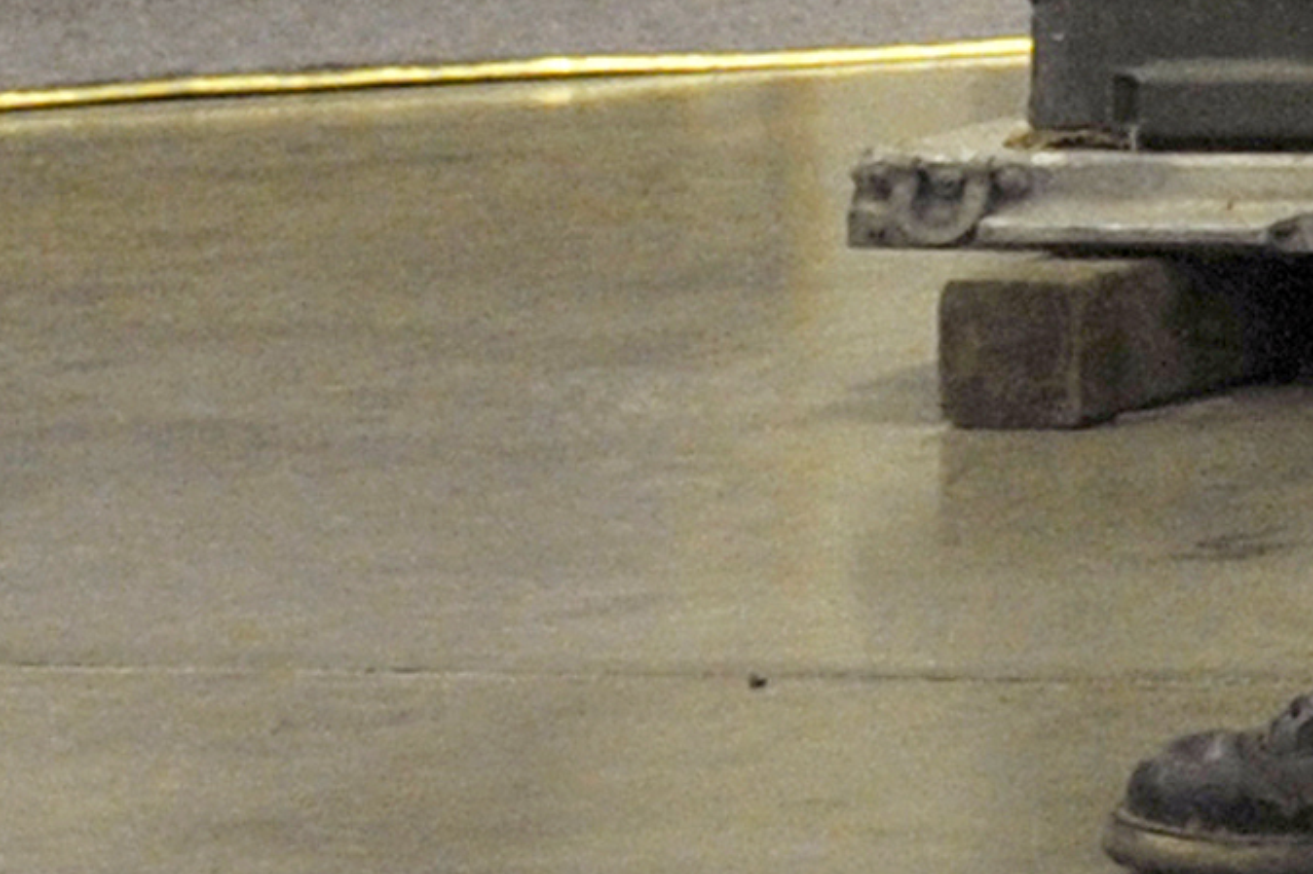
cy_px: -1119
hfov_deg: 9.6
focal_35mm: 183
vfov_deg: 7.1
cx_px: 3466
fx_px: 6672
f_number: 3.5
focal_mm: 29
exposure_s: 1/80
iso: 1250
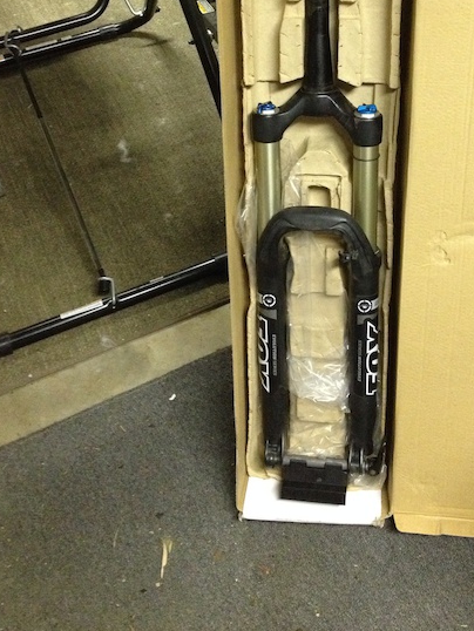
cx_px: 323
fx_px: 949
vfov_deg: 36.4
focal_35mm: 52
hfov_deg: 27.8
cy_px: 201
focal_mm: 4.28
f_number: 2.4
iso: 500
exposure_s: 1/15
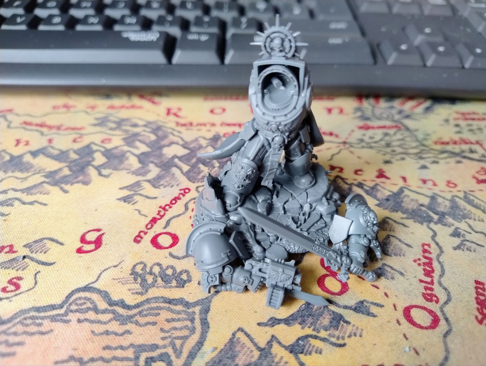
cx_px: 243
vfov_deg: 56.9
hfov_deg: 71.5
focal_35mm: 24
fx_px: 337
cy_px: 183
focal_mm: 5.56
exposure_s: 1/50
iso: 391
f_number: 1.8
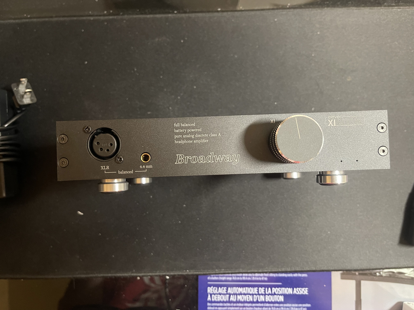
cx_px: 207
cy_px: 155
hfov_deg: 67.3
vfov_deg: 53.1
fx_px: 311
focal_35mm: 26
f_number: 1.6
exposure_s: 1/30
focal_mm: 5.1
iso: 640
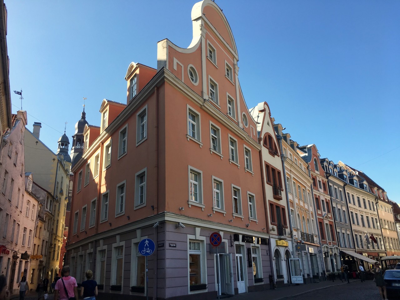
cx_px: 200
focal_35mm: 29
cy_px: 150
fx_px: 335
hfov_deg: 61.7
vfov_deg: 48.2
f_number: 2.2
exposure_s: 1/761
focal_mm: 4.15
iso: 25
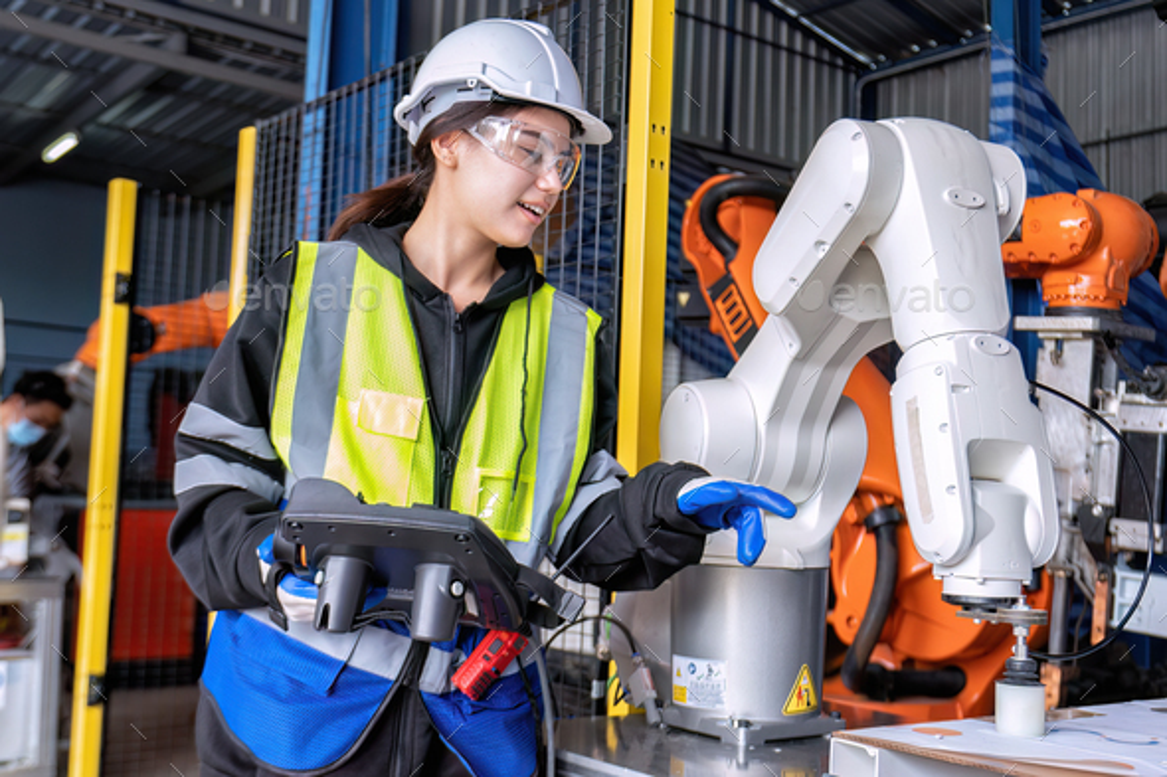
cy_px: 388
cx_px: 584
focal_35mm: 42
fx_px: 1361
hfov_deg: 46.4
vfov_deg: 31.9
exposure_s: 1/200
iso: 320
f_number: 2.8
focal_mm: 28
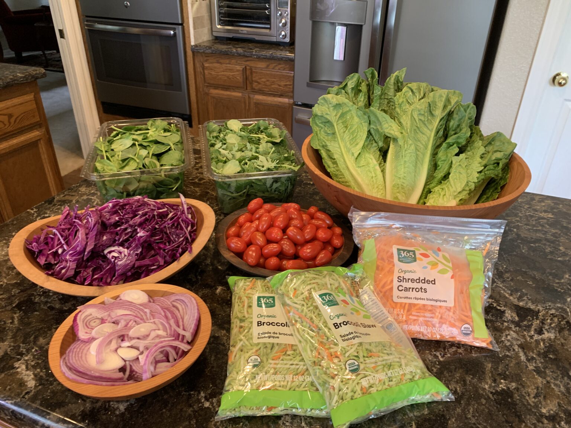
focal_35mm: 26
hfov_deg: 67.3
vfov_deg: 53.1
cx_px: 286
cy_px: 214
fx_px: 429
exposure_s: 1/60
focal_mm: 4.25
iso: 250
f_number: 1.8
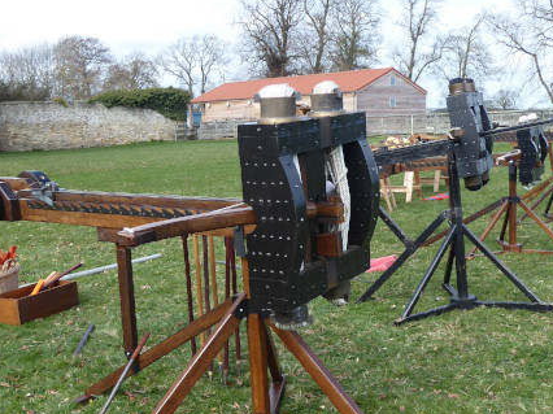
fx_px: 750
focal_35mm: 47
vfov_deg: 30.4
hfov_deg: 40.4
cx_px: 309
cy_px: 298
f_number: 3.3
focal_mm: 4.3
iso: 80
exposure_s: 1/320
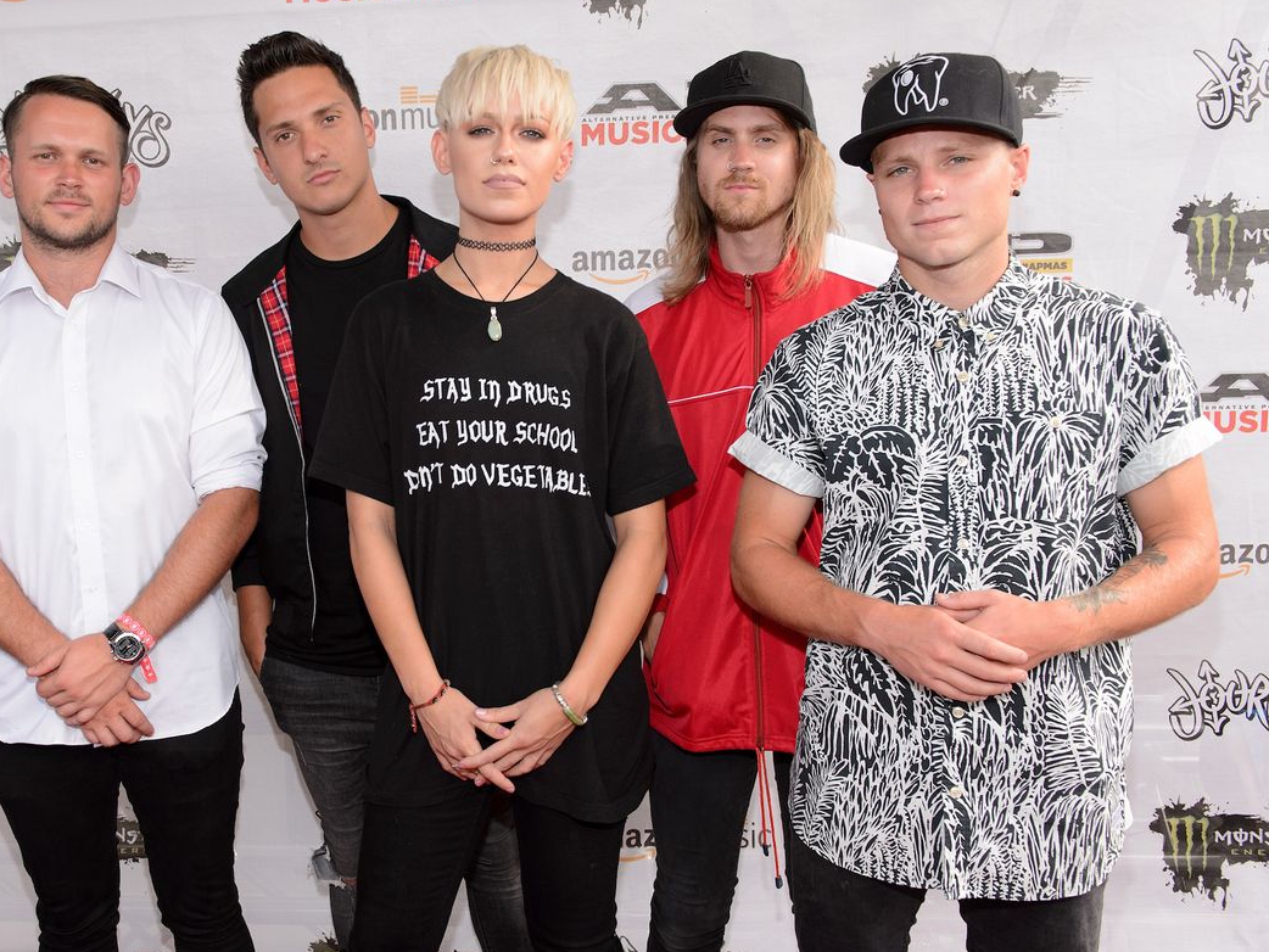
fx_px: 1137
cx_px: 549
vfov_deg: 45.5
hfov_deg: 58.1
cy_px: 470
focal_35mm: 31
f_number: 4.5
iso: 200
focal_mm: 28
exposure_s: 1/250
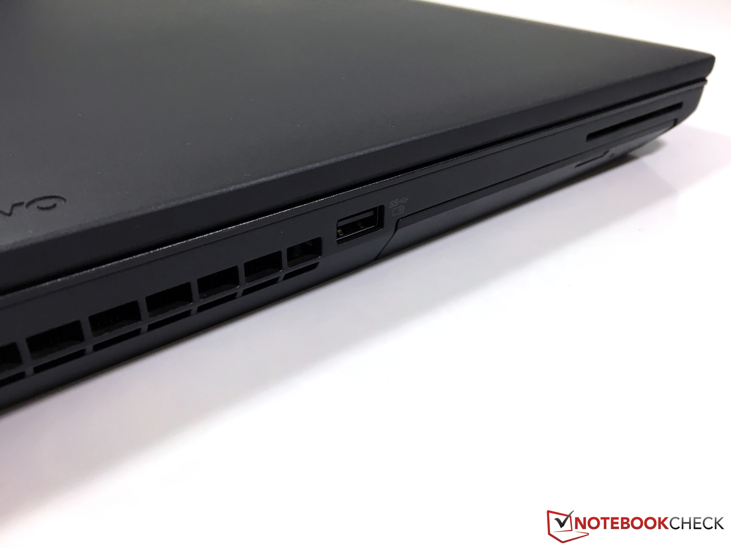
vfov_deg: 48.2
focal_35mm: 29
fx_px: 612
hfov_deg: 61.7
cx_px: 366
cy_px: 274
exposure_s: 1/33
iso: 25
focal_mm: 4.15
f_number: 2.2
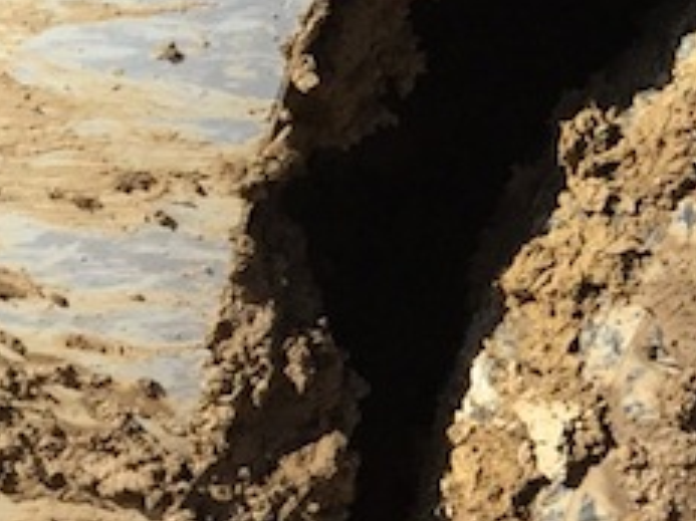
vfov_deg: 9.1
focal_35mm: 161
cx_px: 1356
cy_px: 647
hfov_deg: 11.2
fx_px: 3235
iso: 32
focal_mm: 4.15
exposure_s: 1/1980
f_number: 2.2
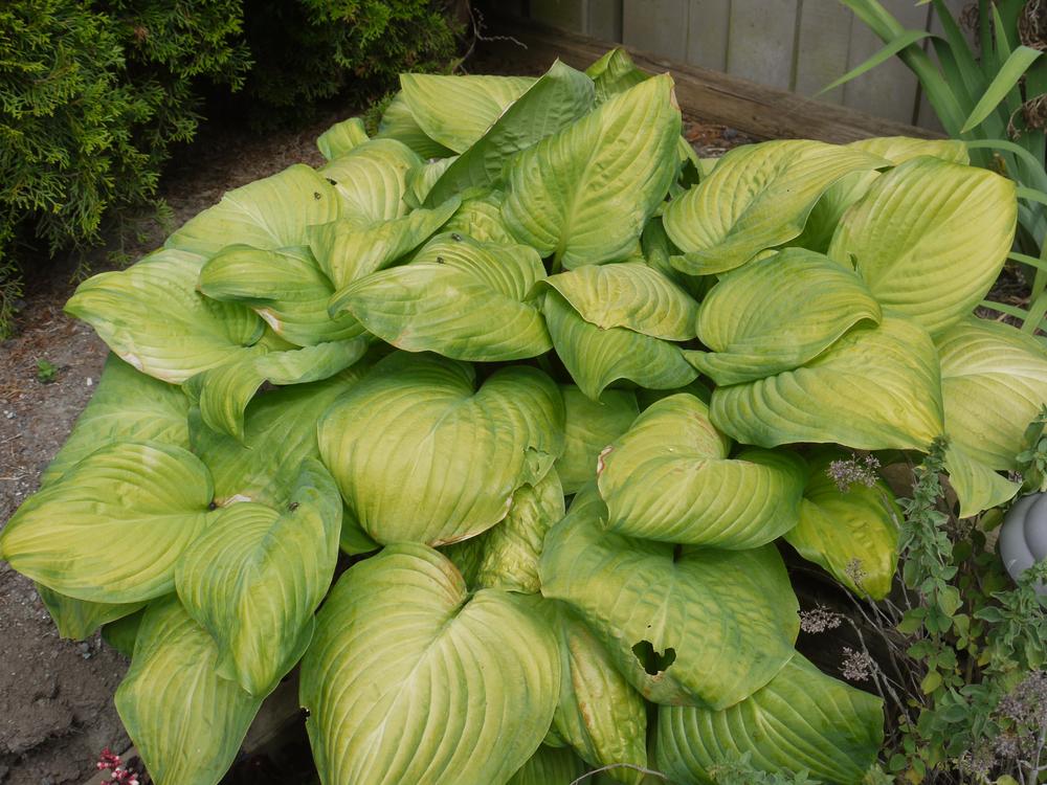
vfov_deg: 34.3
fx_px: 1270
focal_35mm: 42
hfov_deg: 44.8
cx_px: 524
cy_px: 392
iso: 200
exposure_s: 1/320
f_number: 8
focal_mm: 21
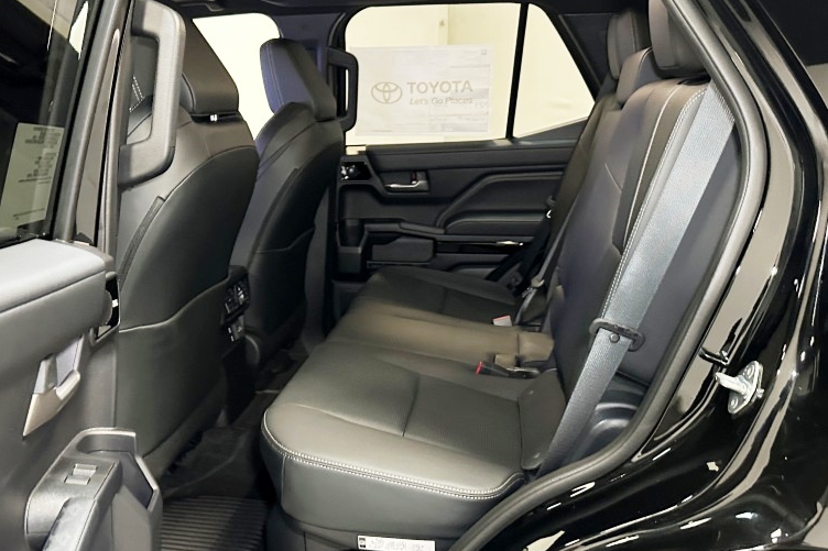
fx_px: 782
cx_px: 366
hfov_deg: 55.7
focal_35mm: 34
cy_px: 291
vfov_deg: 38.9
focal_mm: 6.86
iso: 1000
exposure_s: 1/30
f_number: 1.78
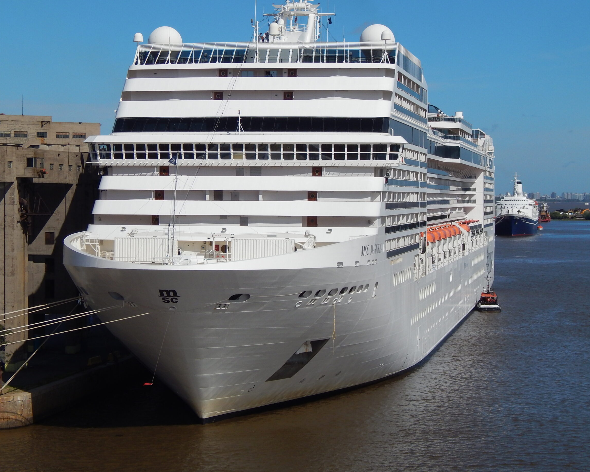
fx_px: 1781
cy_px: 232
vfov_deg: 15.1
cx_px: 276
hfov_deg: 18.8
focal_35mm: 102
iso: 125
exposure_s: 1/800
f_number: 8.8
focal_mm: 16.6
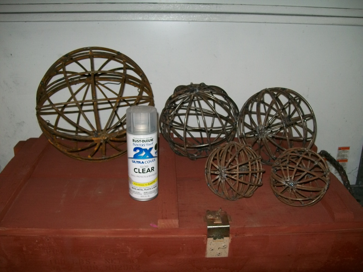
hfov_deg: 51.4
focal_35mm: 36
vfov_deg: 39.7
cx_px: 182
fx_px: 378
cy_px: 136
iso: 80
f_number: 2.7
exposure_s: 1/30
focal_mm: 6
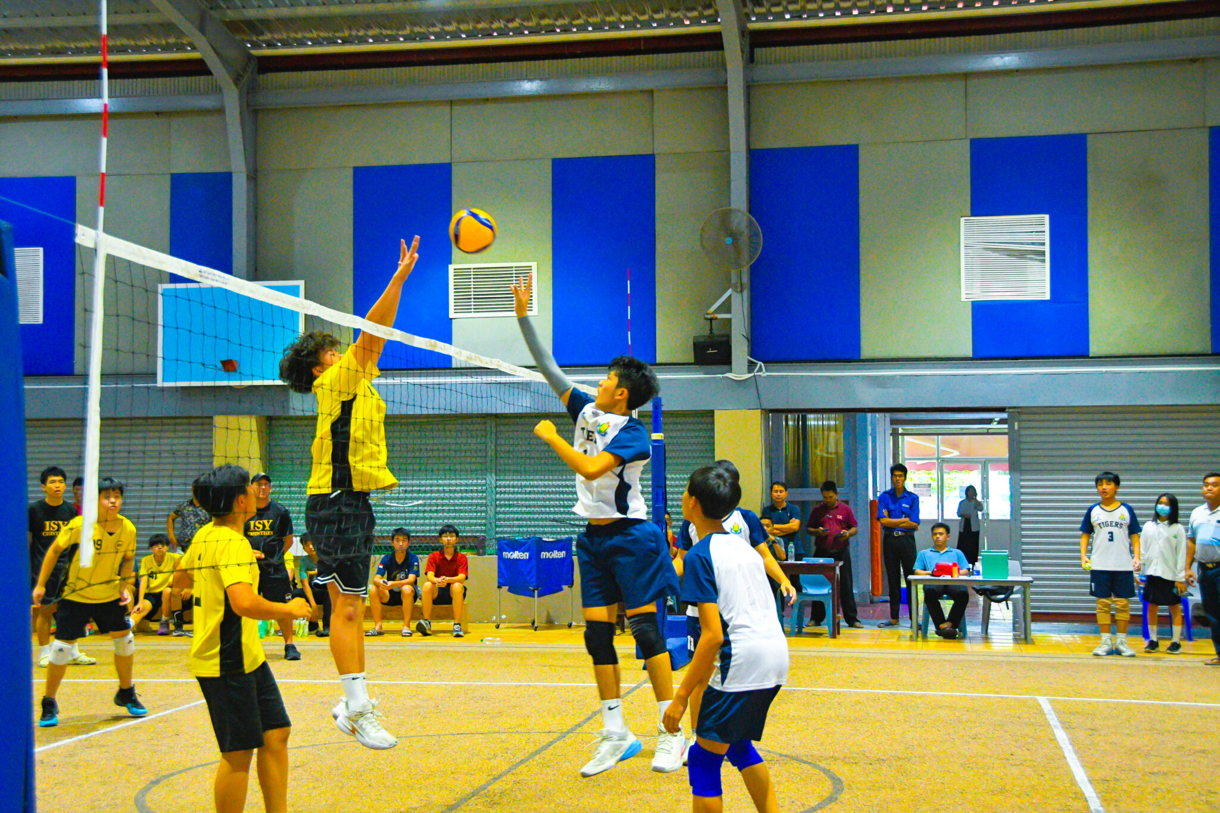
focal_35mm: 51
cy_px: 406
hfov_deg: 38.9
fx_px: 1728
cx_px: 610
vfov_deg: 26.5
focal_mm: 34
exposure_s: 1/250
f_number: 5
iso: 3200
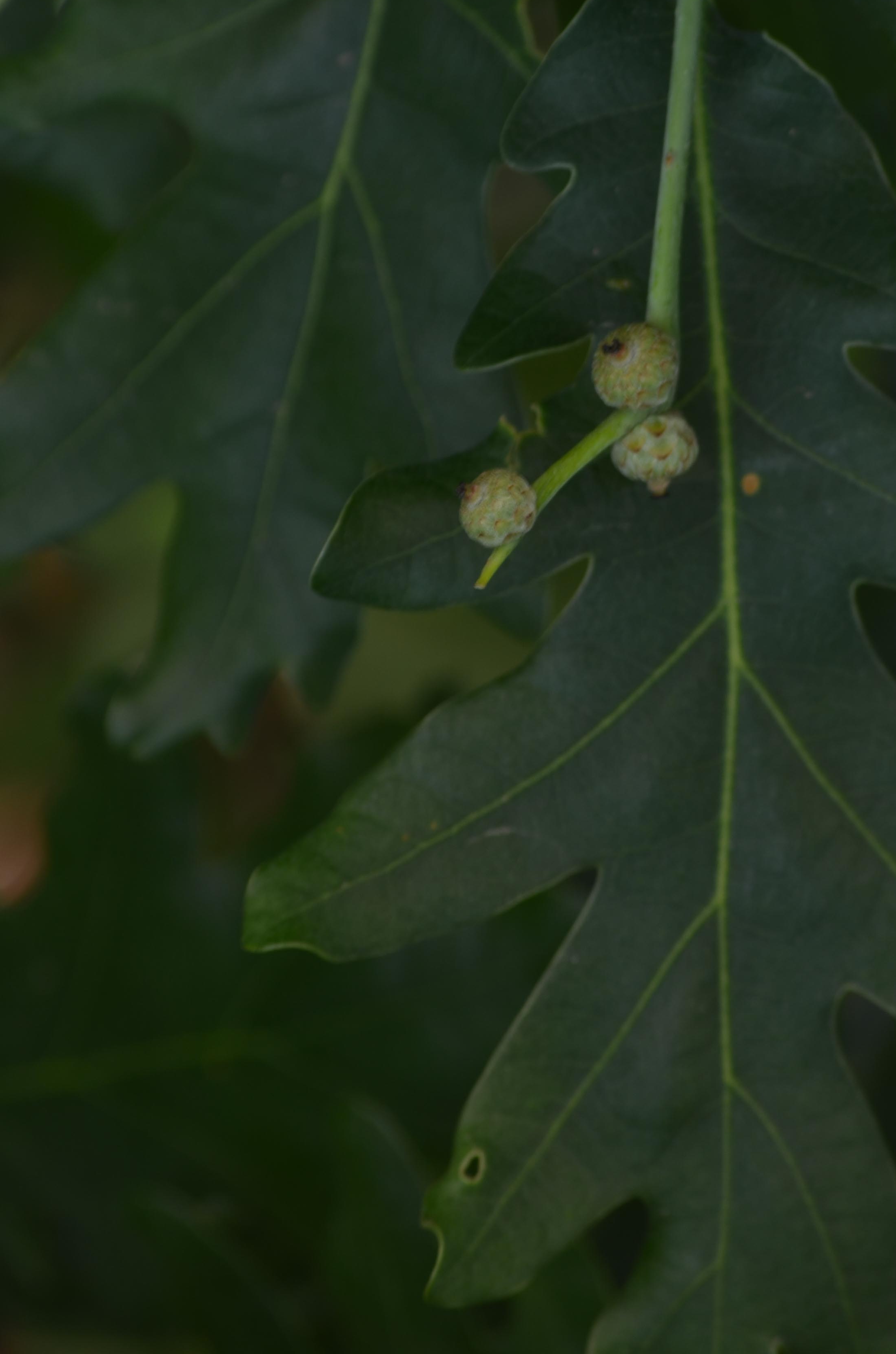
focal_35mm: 446
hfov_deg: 3.1
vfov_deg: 4.6
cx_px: 568
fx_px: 16723
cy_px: 387
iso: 100
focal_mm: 200
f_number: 8
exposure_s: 1/100
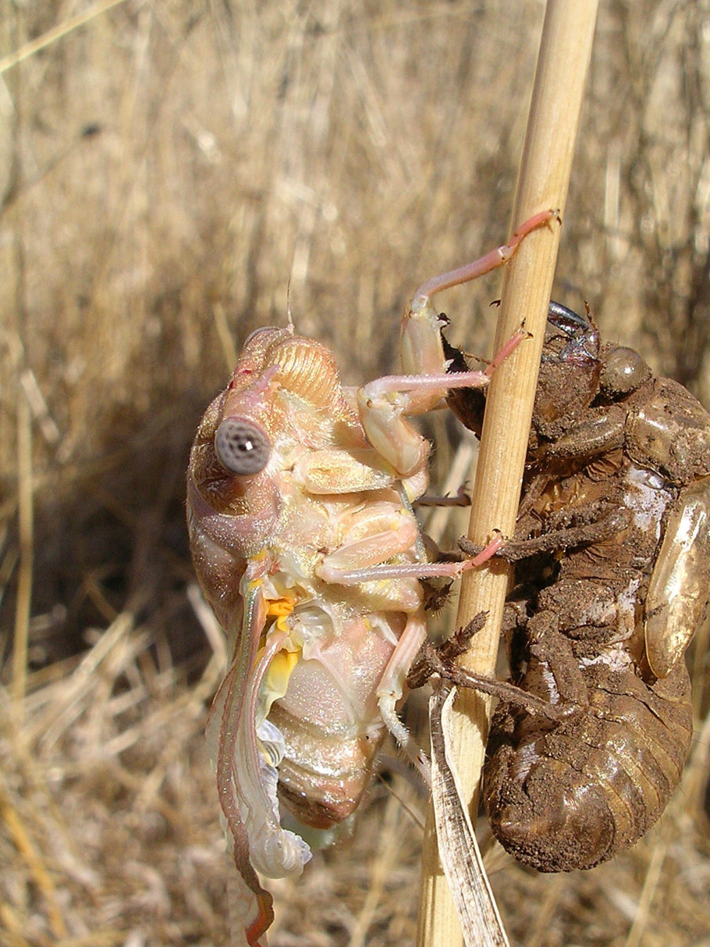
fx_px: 1285
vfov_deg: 40.3
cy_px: 553
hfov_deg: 30.8
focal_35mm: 47
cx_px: 421
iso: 100
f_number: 5.6
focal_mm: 5.8
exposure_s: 1/271
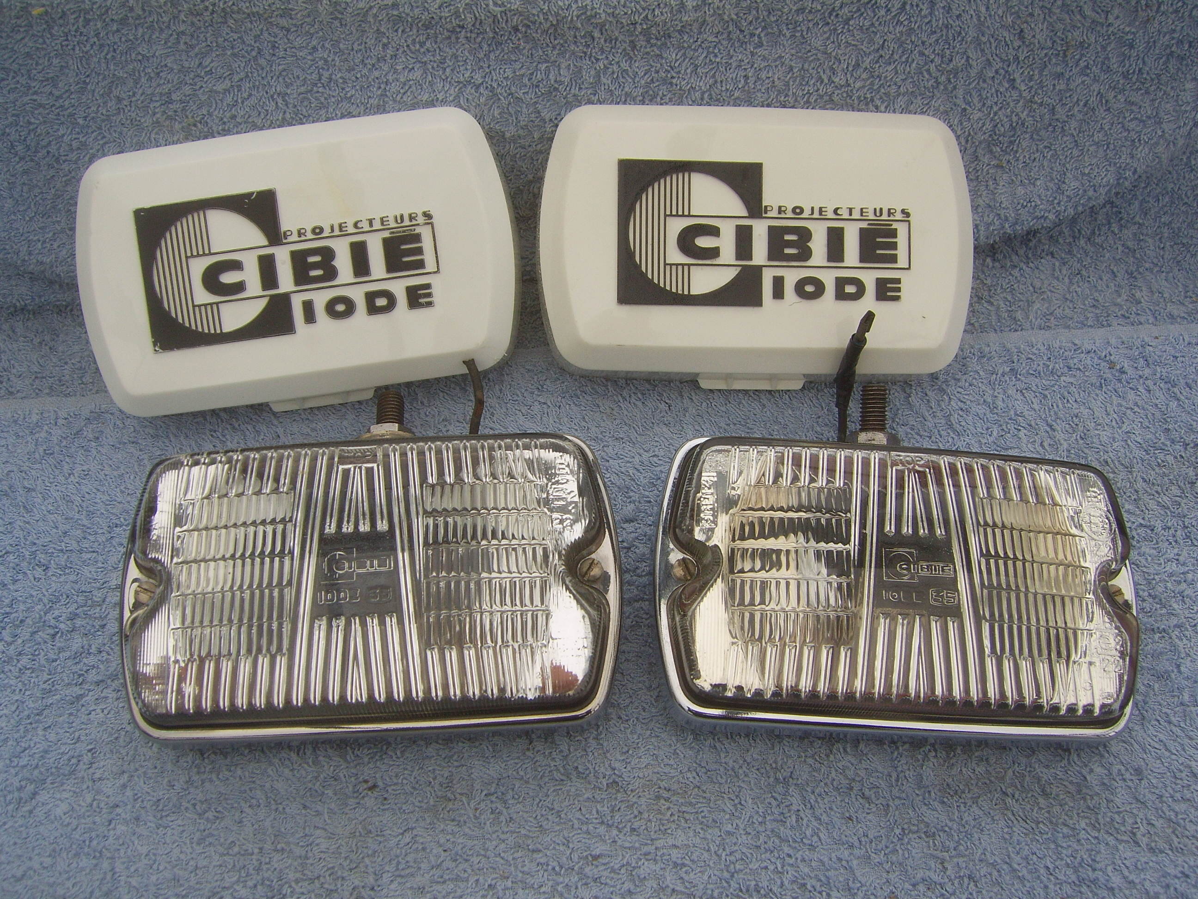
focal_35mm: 38
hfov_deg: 49.0
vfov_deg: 37.7
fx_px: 1315
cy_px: 450
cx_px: 599
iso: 50
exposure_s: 1/100
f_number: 4
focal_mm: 7.8
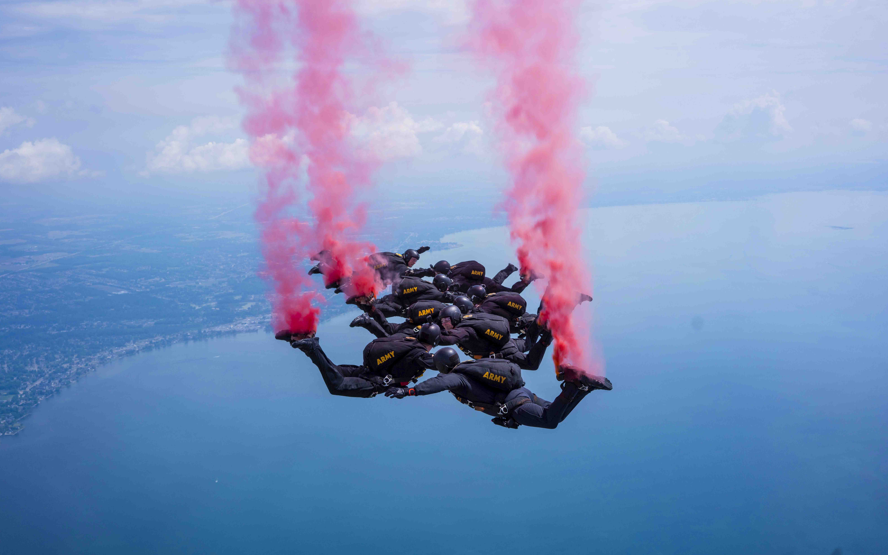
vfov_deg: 35.3
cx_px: 440
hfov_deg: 54.0
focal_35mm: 36
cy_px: 268
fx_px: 871
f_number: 5.6
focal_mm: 35
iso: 100
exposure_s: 1/1000
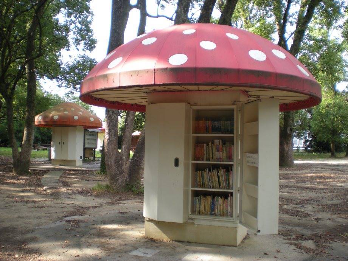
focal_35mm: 38
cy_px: 130
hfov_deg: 49.0
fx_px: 382
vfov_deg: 37.7
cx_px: 174
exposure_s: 1/78.1
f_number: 3.1
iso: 64
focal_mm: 6.3
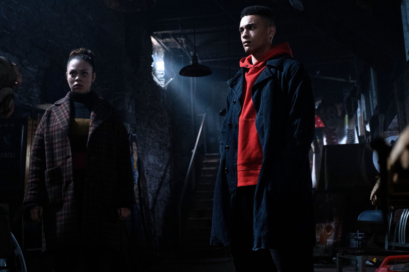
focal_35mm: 47
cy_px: 136
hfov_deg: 41.9
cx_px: 204
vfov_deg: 28.6
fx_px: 534
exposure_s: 1/160
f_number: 3.6
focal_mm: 31.1
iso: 5000
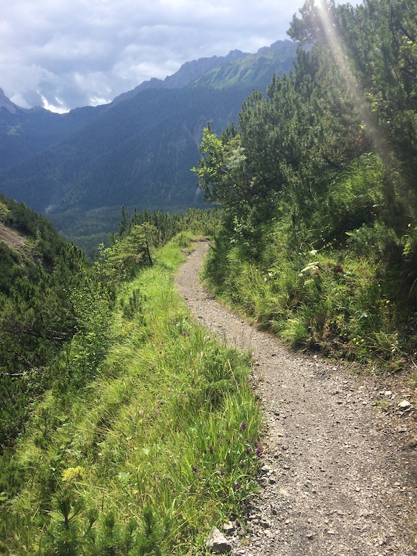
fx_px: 466
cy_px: 278
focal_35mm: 29
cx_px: 208
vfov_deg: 61.7
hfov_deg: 48.2
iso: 32
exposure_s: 1/1786
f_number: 2.2
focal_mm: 4.15
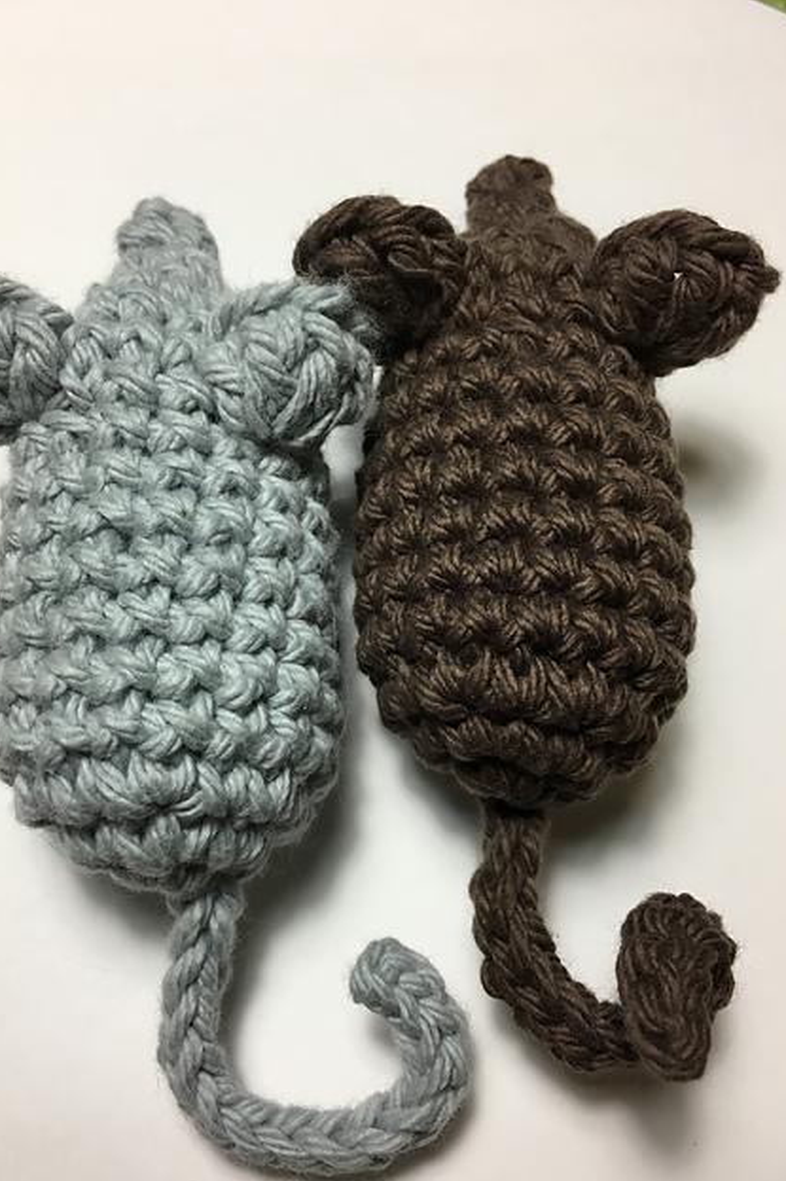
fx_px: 1016
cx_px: 354
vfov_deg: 60.3
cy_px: 605
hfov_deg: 42.3
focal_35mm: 31
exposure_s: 1/40
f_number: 2.2
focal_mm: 4.15
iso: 25
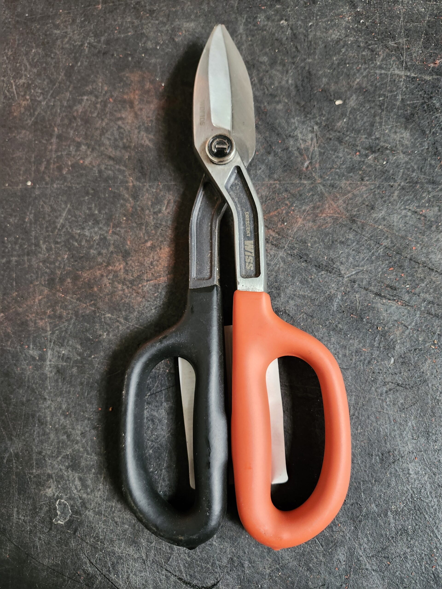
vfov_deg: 73.9
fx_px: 392
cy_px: 294
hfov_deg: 58.9
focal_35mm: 23
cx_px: 221
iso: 640
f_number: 1.8
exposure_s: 1/40
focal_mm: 5.54
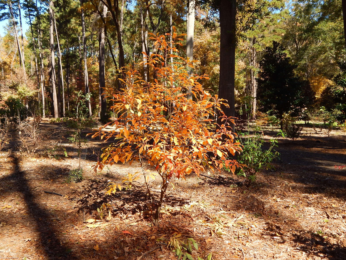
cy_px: 130
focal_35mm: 36
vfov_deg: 39.7
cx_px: 170
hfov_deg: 51.4
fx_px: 360
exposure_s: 1/400
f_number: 3.3
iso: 125
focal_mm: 6.1
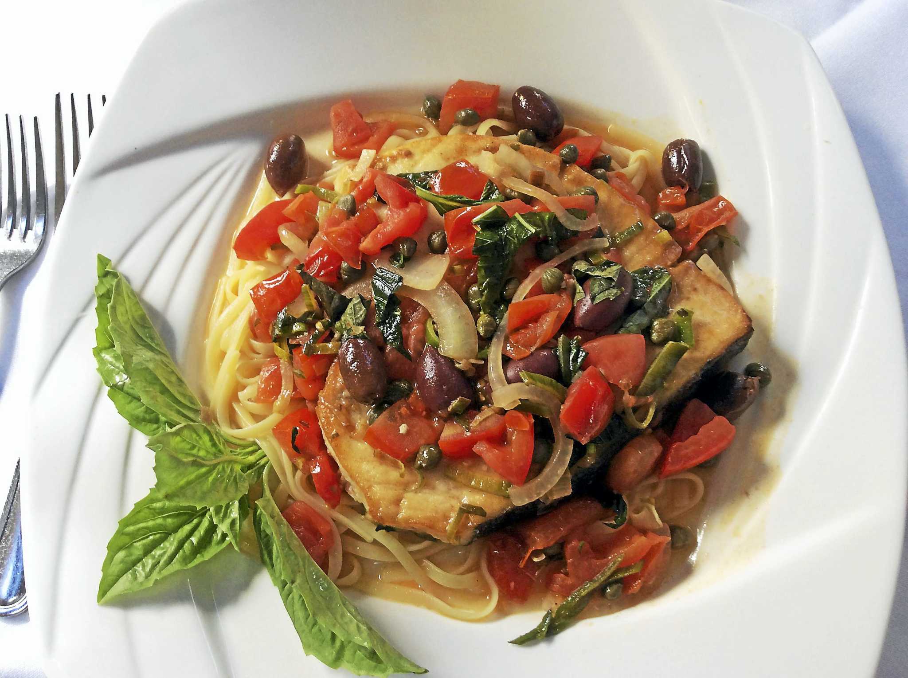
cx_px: 454
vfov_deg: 44.0
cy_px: 339
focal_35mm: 32
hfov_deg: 56.9
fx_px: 838
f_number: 2.4
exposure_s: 1/40
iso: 40
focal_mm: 3.3
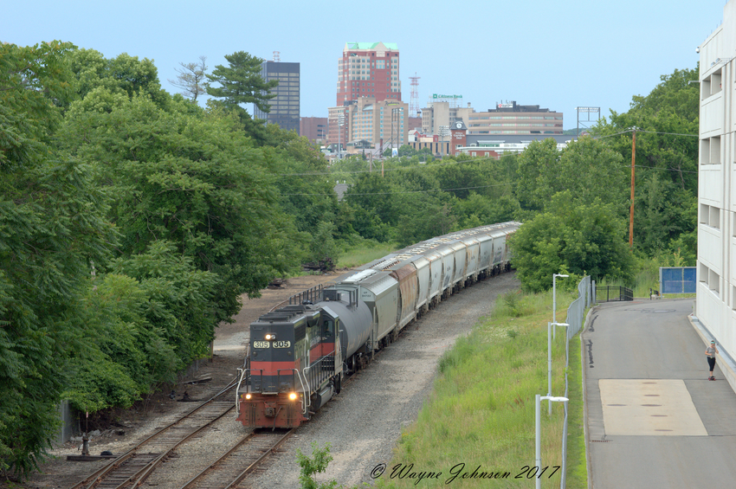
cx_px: 368
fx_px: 1991
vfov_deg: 14.0
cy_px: 244
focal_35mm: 98
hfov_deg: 20.9
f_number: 10
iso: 400
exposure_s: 1/250
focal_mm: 65
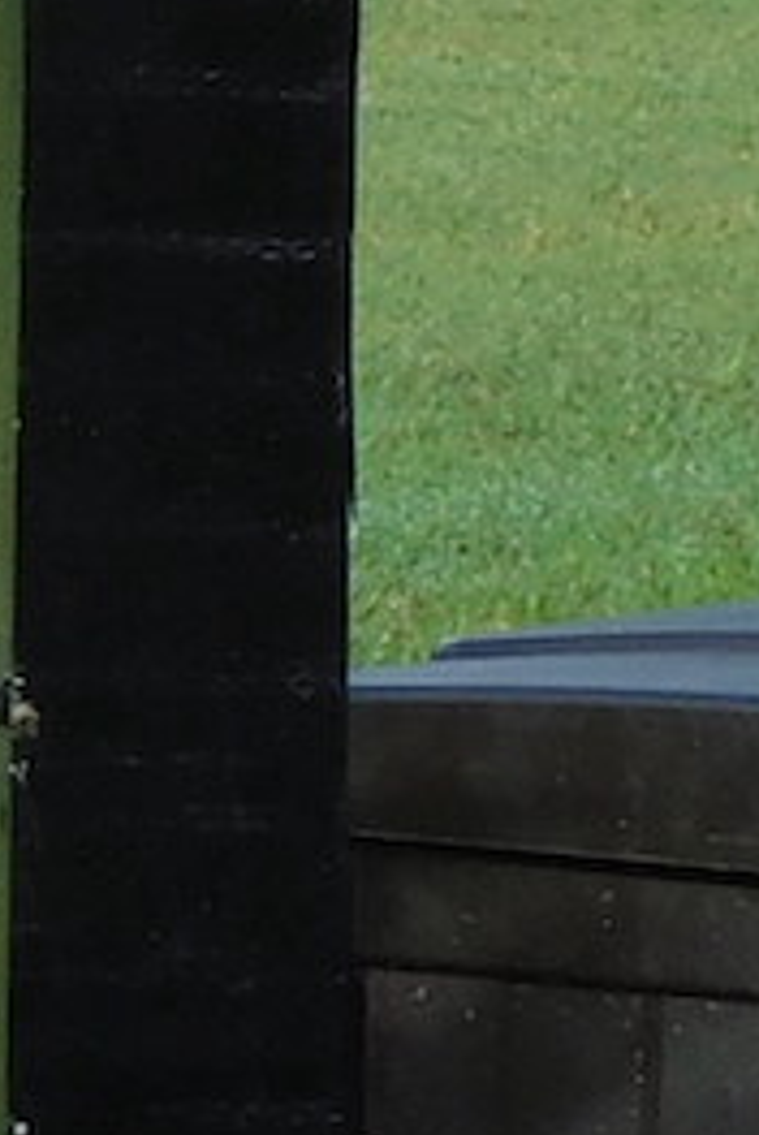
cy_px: -22
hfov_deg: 1.3
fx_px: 33369
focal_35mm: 1058
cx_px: -2204
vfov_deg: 1.9
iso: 125
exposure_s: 1/250
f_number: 5
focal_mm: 23.7
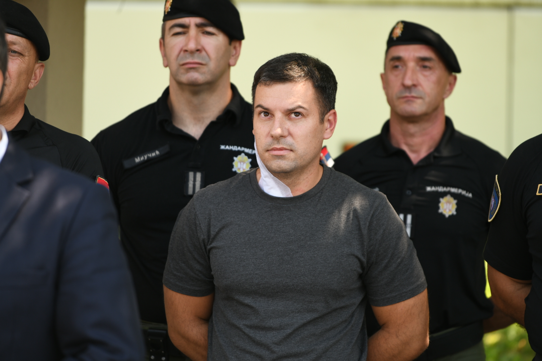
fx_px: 3011
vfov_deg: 6.9
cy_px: 180
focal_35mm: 200
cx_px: 271
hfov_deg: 10.3
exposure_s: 1/400
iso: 400
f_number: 4
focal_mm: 200
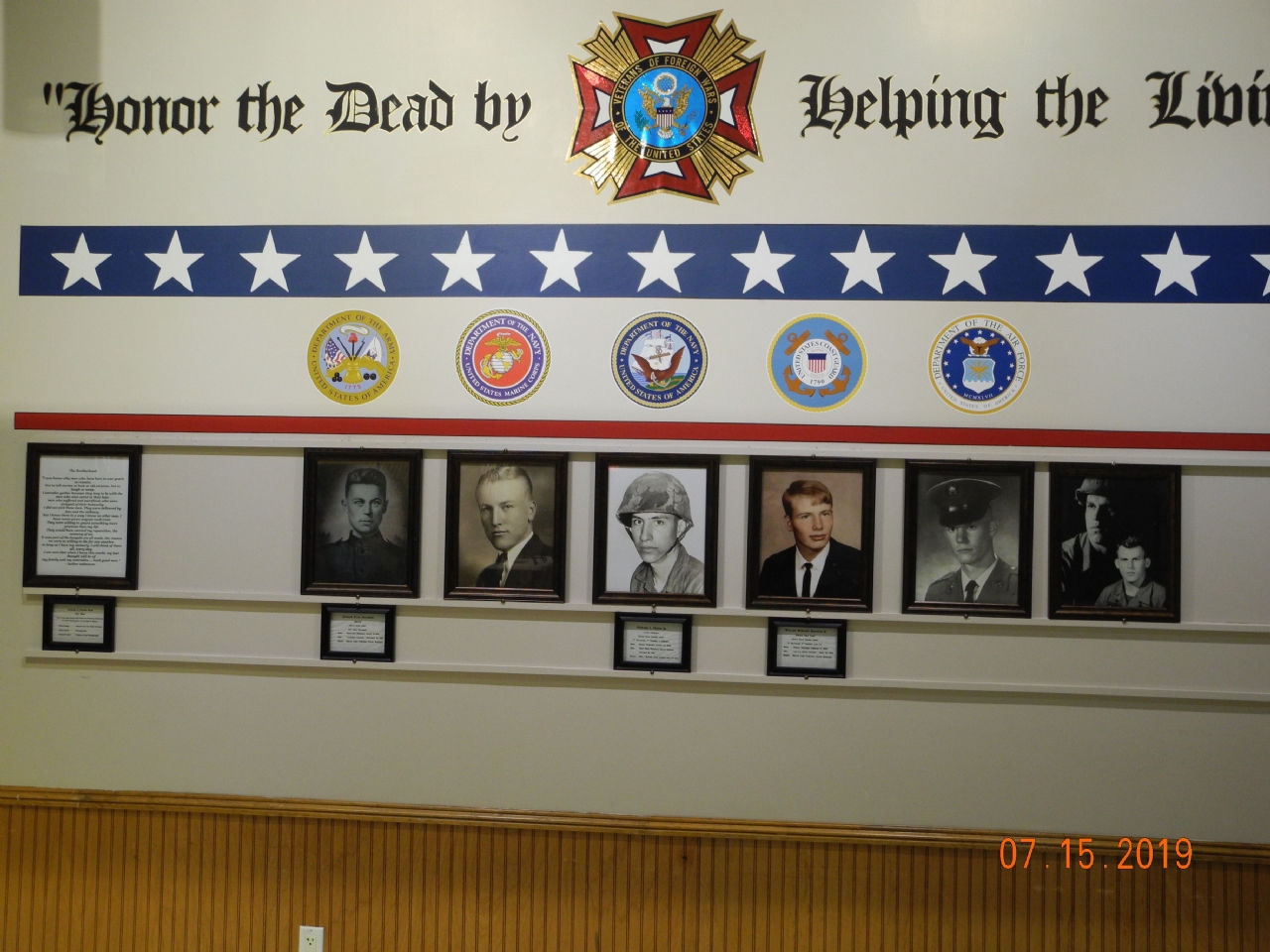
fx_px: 1394
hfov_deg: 49.0
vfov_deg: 37.7
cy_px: 476
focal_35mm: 38
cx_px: 635
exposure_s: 1/30
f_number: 3.2
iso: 265
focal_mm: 8.1
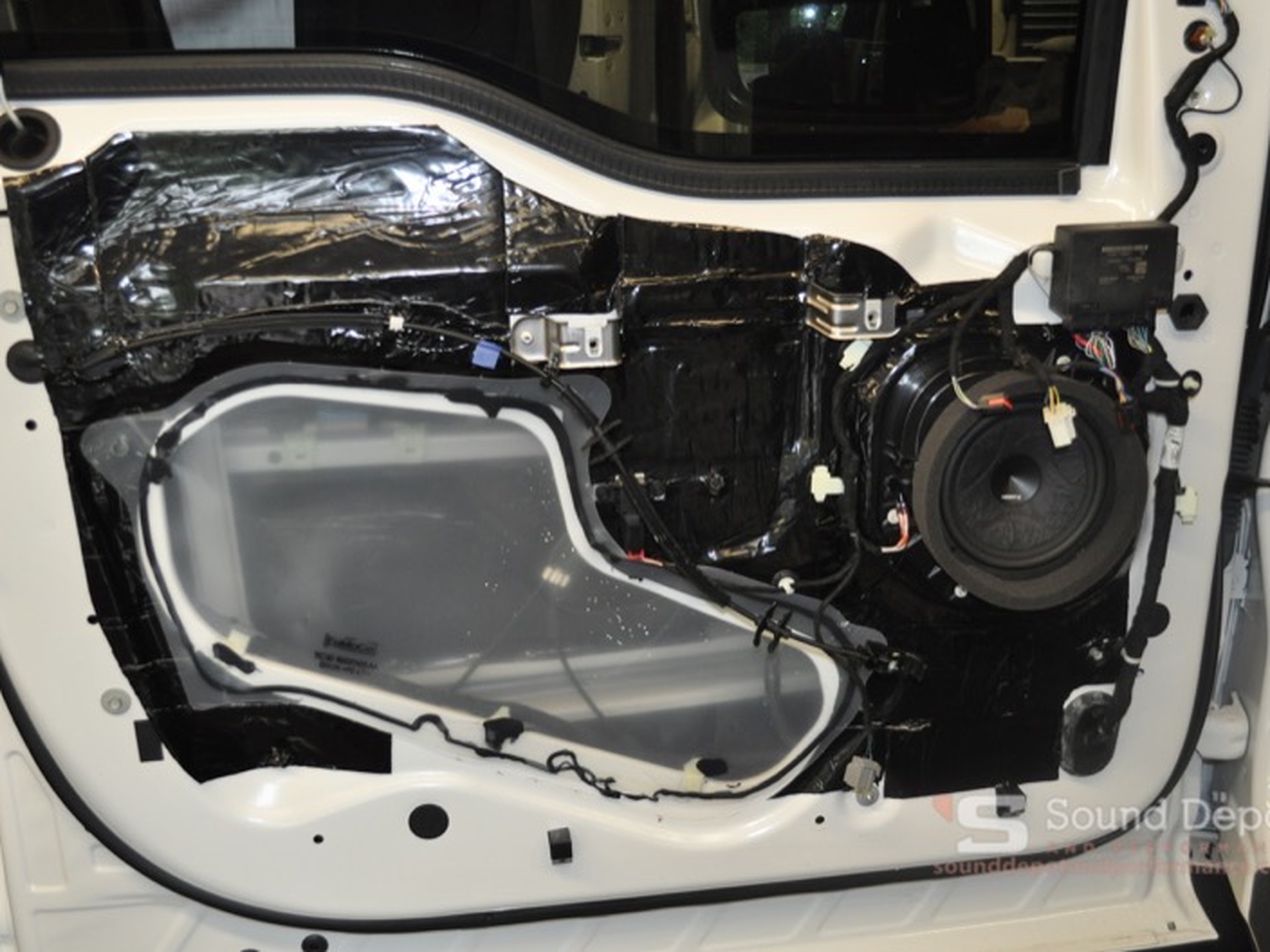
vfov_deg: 39.7
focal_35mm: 36
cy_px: 475
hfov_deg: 51.3
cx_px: 657
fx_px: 1321
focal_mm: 22
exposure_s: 1/60
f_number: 4
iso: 800
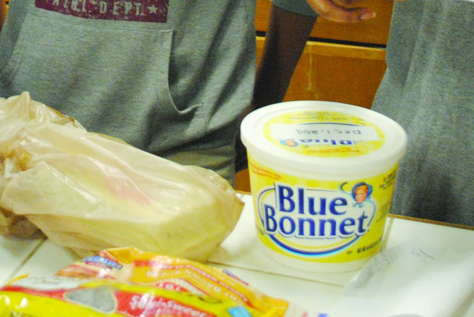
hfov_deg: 22.7
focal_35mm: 88
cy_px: -144
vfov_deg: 14.6
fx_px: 1160
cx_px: 72
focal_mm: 18
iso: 800
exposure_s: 1/40
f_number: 3.5
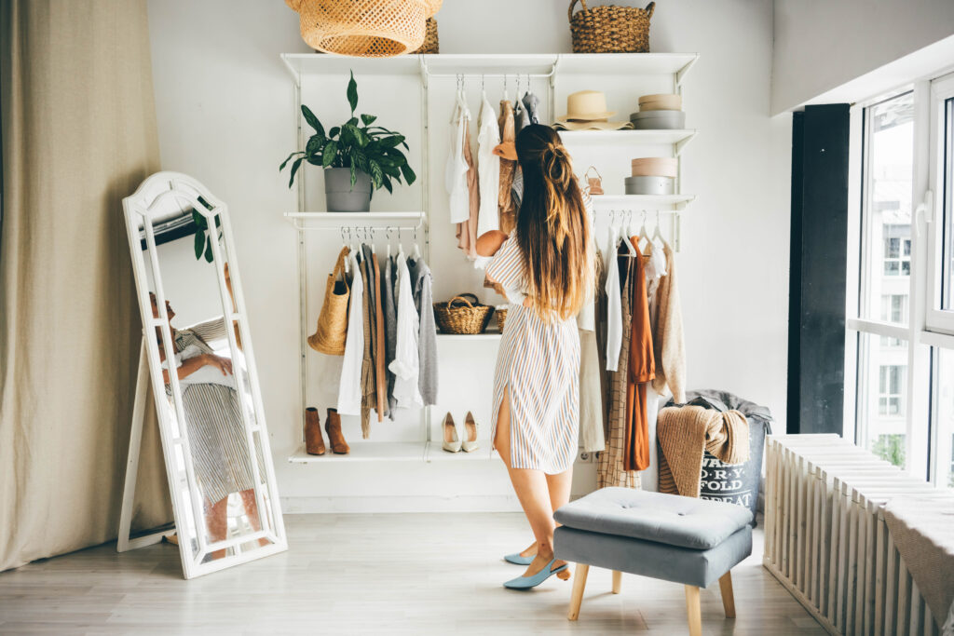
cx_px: 477
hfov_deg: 54.4
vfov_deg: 37.9
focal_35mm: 35
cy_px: 318
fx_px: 928
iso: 400
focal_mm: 35
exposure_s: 1/80
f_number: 2.8
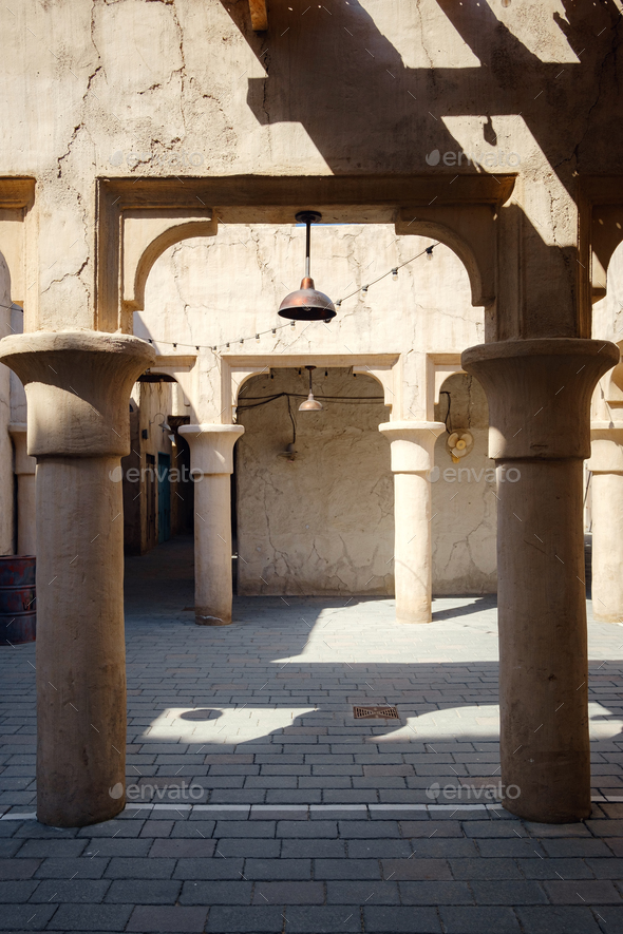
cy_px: 467
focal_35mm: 31
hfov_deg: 42.3
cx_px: 312
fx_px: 805
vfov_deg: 60.3
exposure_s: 1/250
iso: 400
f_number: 5
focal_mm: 20.9
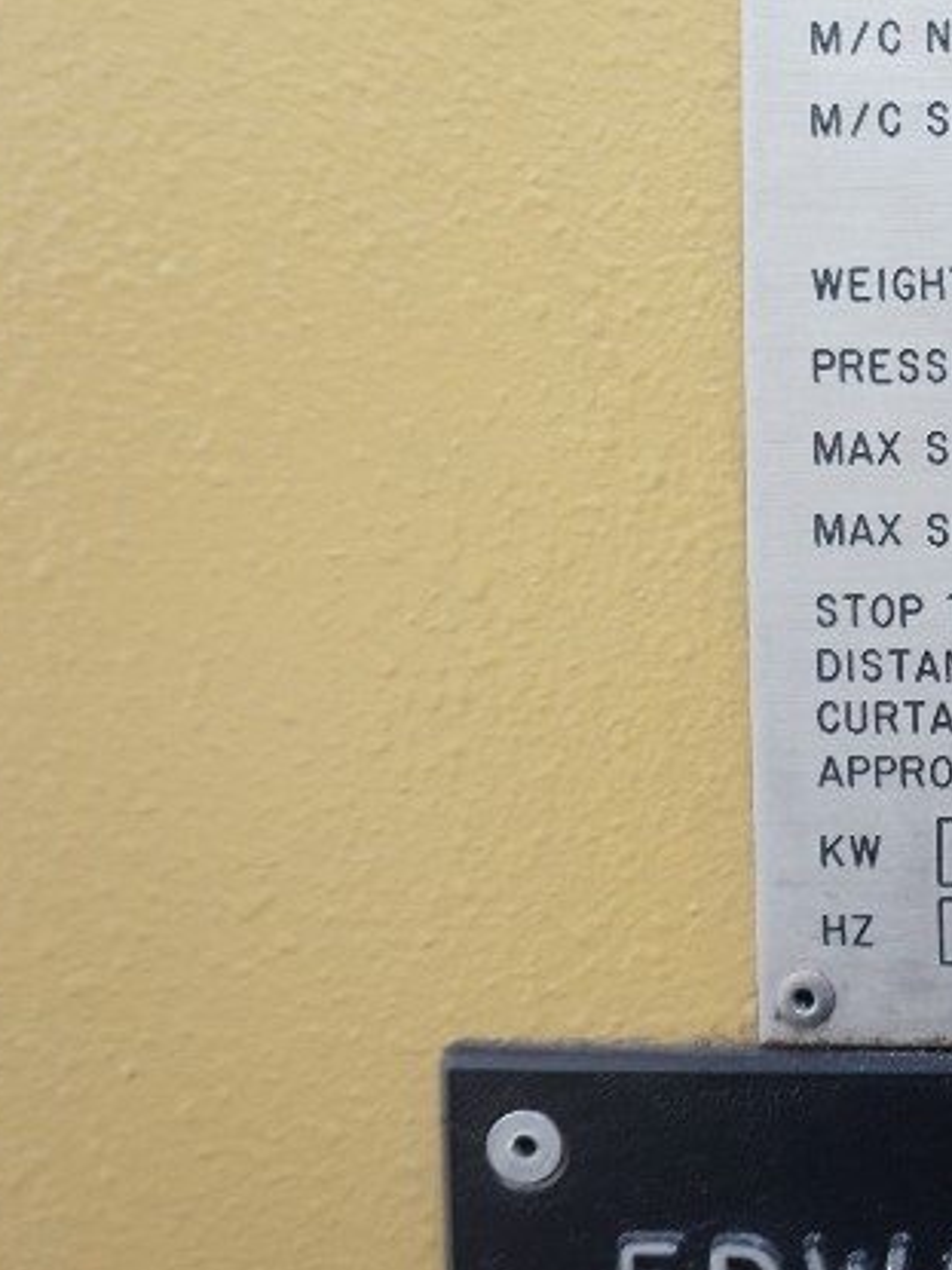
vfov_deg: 33.3
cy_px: 357
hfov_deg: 22.2
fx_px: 2091
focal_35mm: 57
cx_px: 1325
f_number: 4
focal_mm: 16
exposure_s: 1/60
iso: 1250
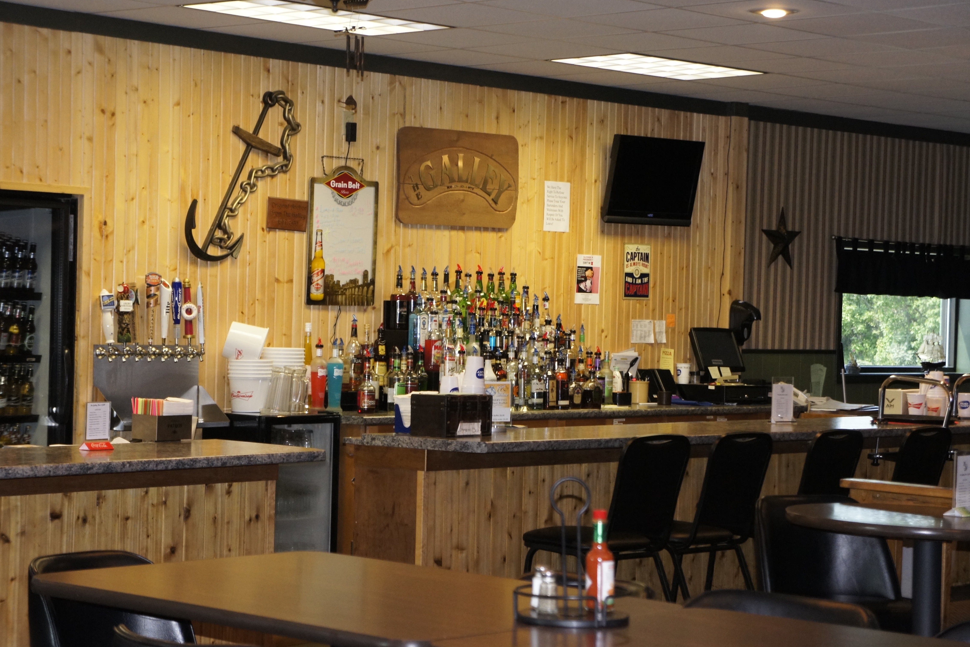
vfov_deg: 16.4
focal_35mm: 84
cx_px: 483
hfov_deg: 24.3
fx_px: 2250
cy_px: 326
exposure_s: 1/100
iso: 1600
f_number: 5.6
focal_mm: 55
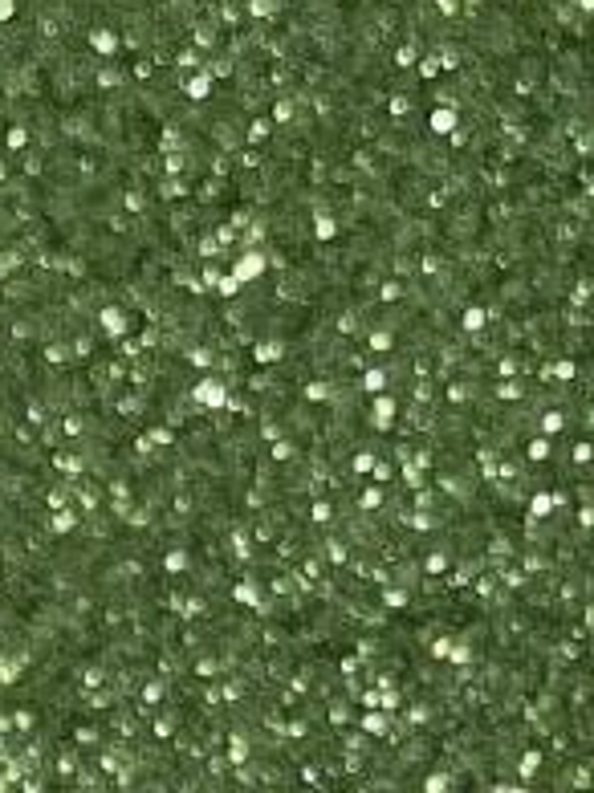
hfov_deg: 6.7
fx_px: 4398
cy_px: 2489
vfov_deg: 8.4
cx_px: -1432
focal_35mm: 192
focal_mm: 4.2
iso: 80
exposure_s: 1/120
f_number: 1.6
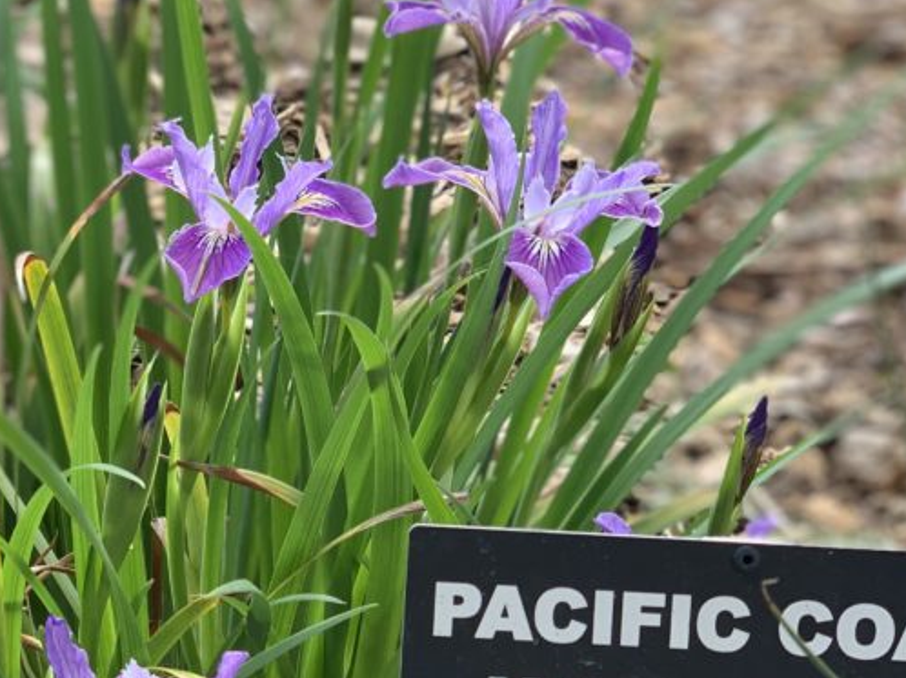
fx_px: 2799
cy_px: 576
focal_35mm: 107
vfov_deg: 13.7
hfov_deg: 18.2
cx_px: 195
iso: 25
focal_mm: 6
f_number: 2.4
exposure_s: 1/122
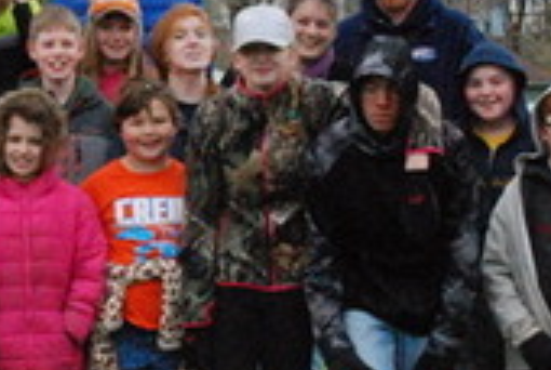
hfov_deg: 9.0
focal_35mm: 226
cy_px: 120
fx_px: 3465
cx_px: -146
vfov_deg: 6.1
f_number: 13
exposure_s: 1/640
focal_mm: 32
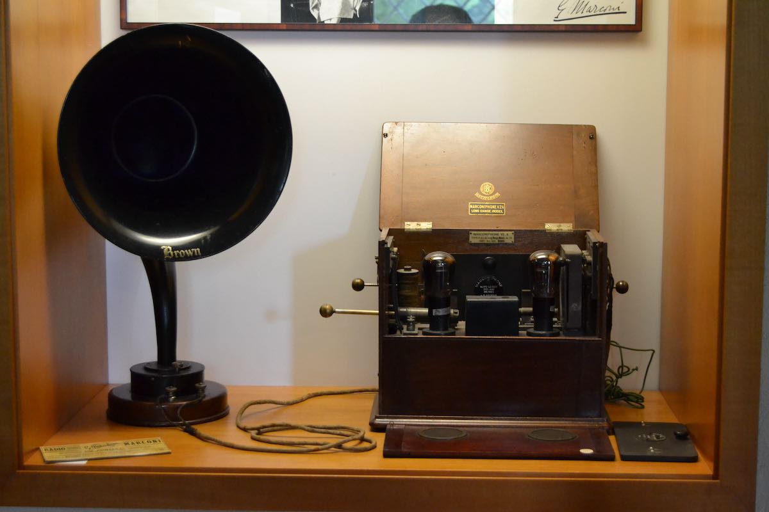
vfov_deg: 19.7
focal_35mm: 69
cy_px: 256
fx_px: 1474
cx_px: 384
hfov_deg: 29.2
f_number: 5.3
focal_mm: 46
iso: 3200
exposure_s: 1/60
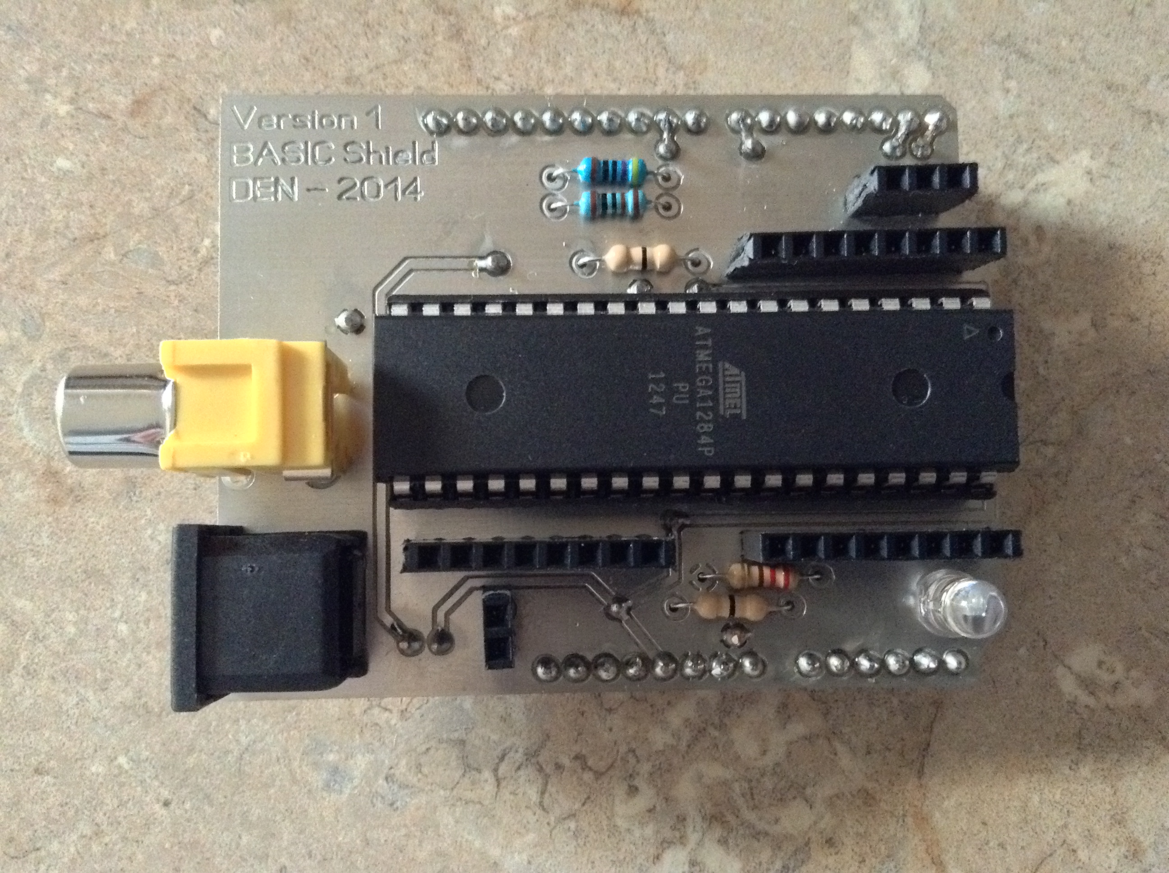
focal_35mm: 33
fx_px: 1113
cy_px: 436
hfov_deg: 55.4
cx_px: 584
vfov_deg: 42.8
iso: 640
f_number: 2.4
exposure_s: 1/15
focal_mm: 3.3
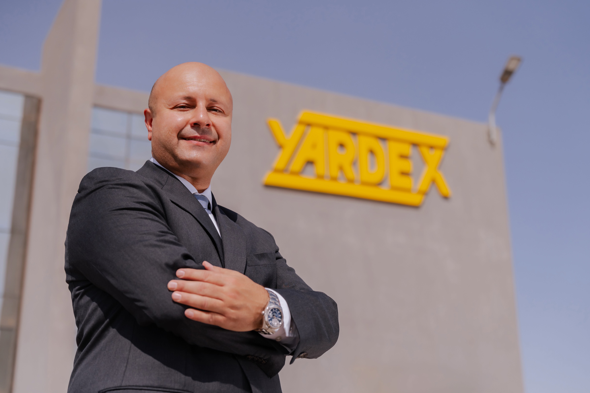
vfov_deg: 27.0
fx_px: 819
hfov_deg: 39.6
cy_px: 196
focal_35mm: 50
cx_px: 295
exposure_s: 1/8000
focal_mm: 50
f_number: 3.2
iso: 200
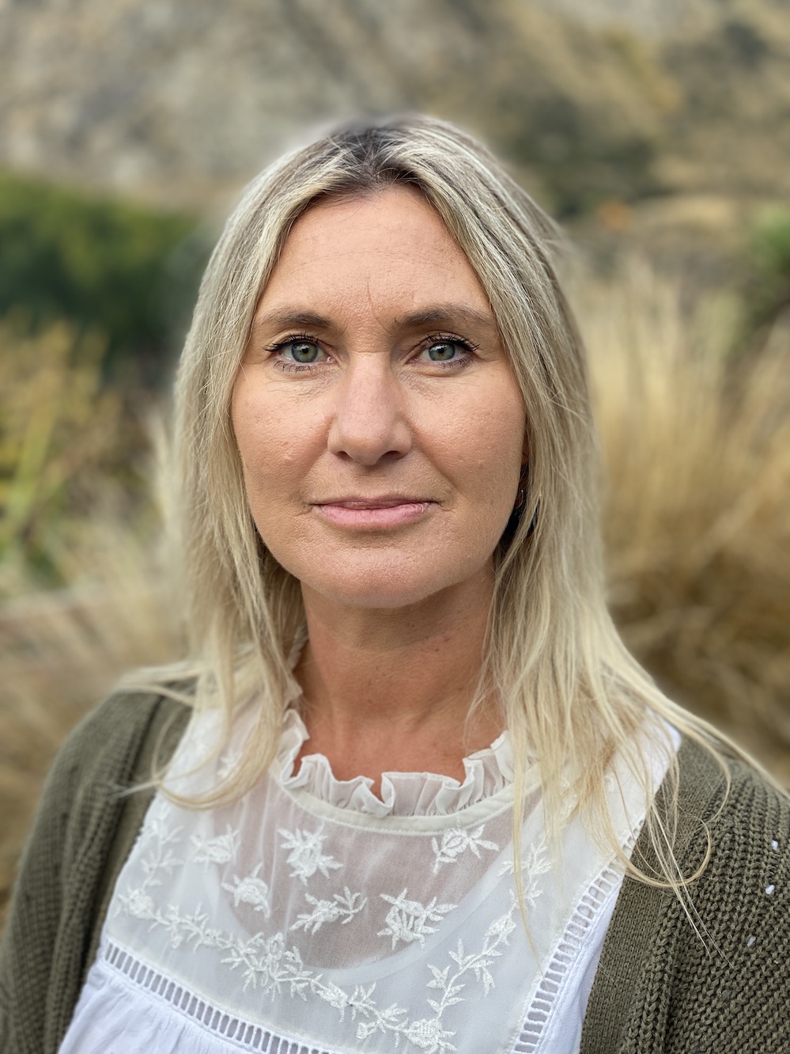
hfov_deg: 28.0
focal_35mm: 52
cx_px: 395
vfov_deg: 36.8
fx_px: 1582
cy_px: 527
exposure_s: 1/122
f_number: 2
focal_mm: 6
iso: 40
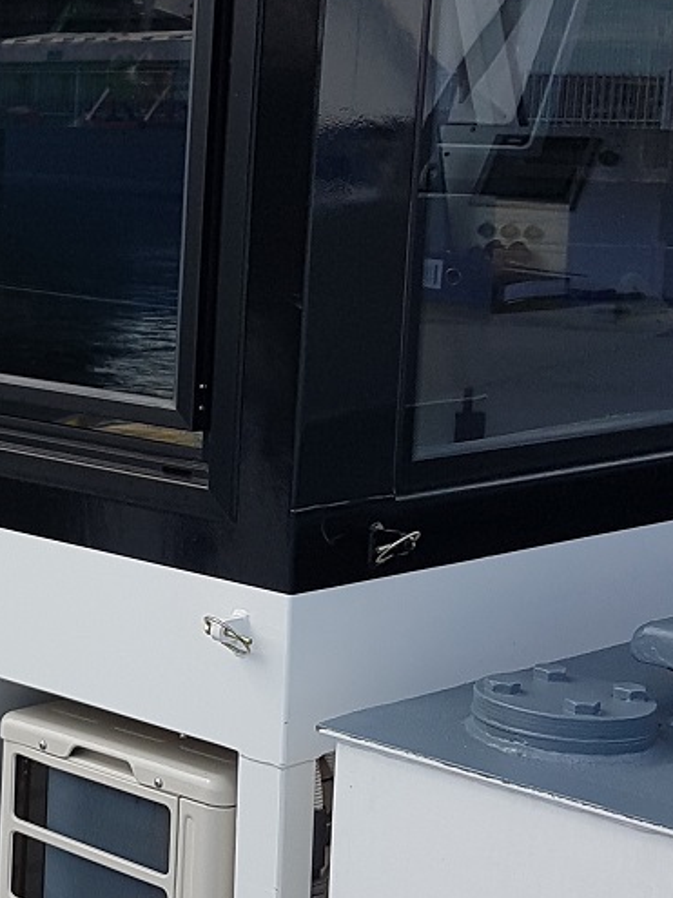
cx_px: -141
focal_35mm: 84
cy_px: 408
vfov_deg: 23.3
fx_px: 2178
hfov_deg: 16.8
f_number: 1.7
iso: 40
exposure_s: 1/1376
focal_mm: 4.2
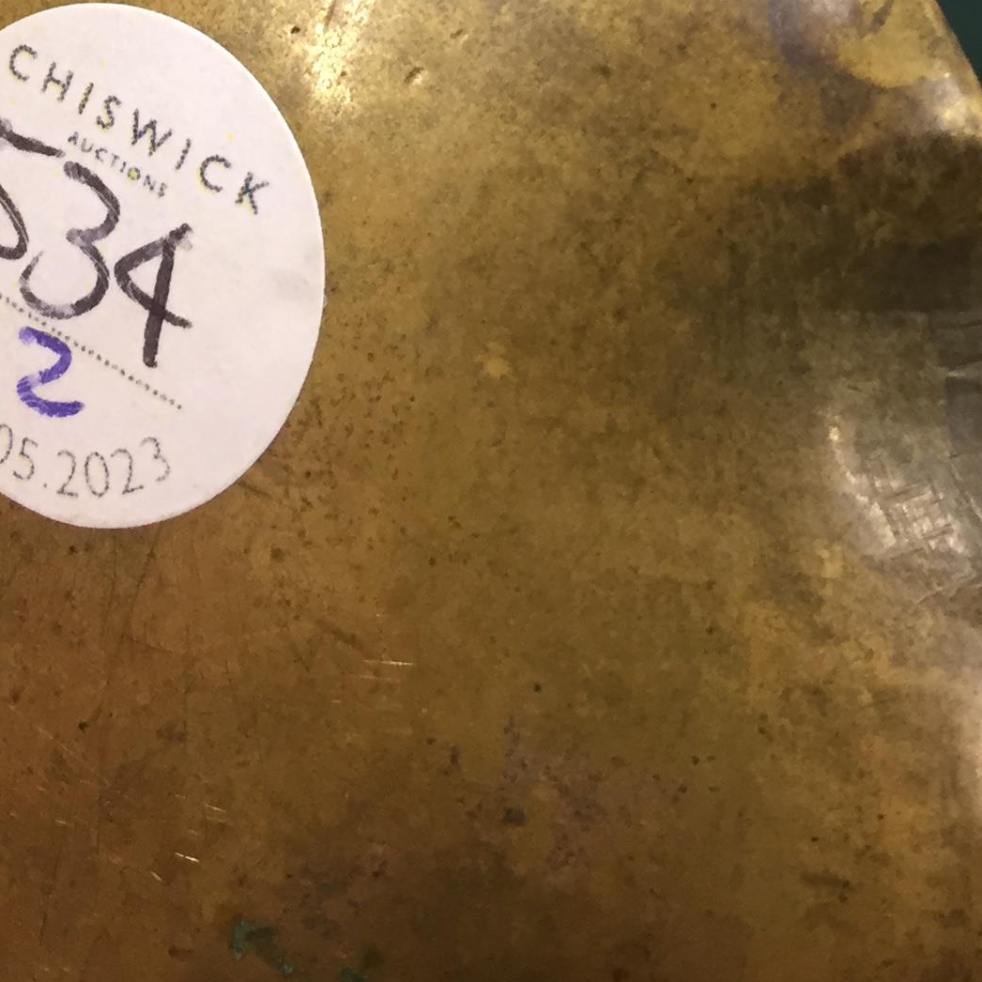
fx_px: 2568
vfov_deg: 19.2
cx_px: 594
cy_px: -455
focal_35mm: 80
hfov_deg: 21.6
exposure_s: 1/33
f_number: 2.2
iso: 125
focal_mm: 4.15
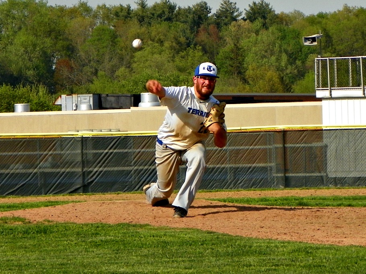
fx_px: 1882
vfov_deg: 8.3
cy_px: 137
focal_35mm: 178
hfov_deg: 11.1
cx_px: 183
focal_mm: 31.7
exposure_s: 1/640
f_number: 5
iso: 64
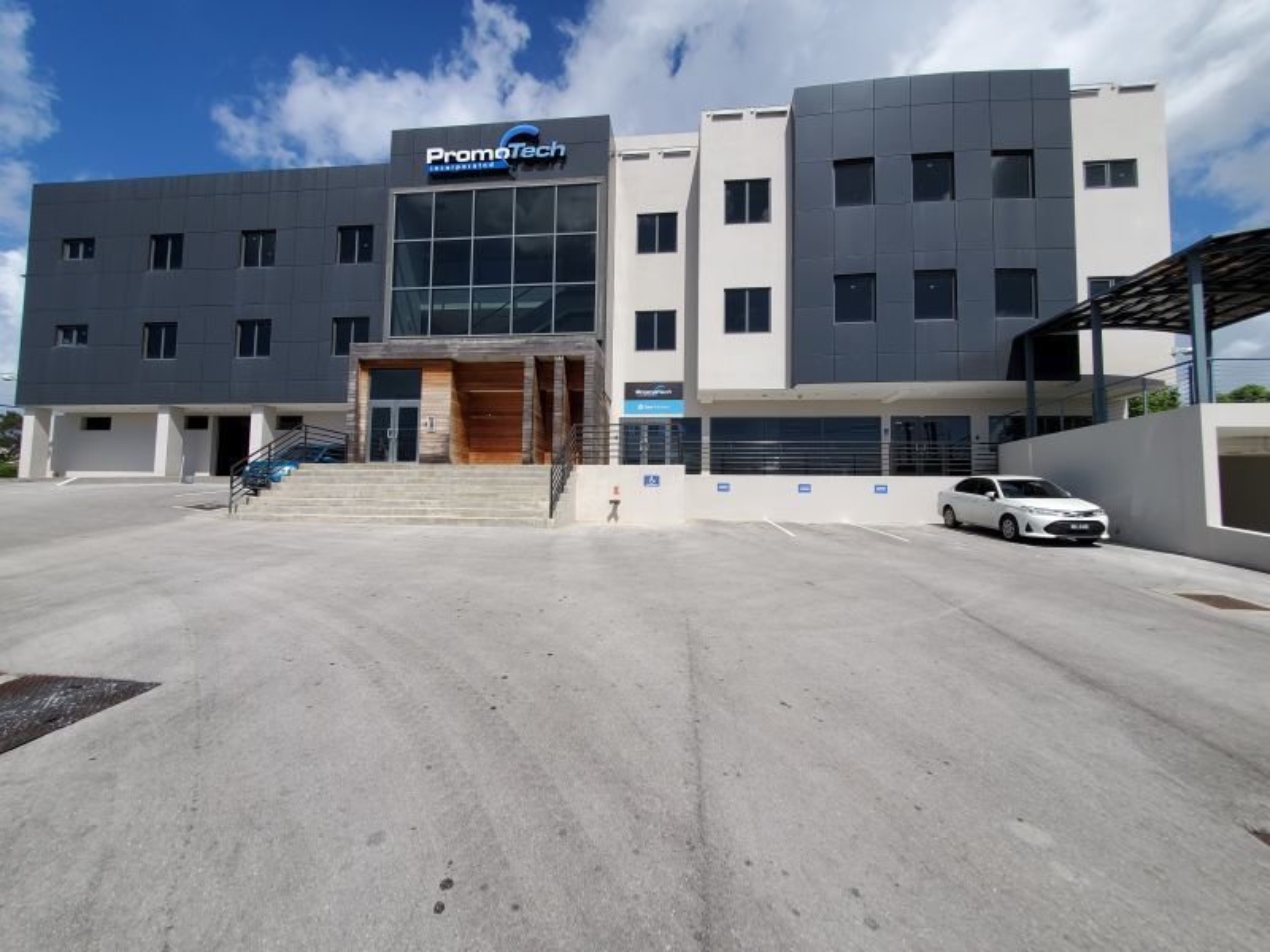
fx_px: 477
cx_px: 635
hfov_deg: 106.2
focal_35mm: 13
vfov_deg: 89.9
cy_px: 476
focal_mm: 1.8
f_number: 2.2
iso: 50
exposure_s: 1/1654
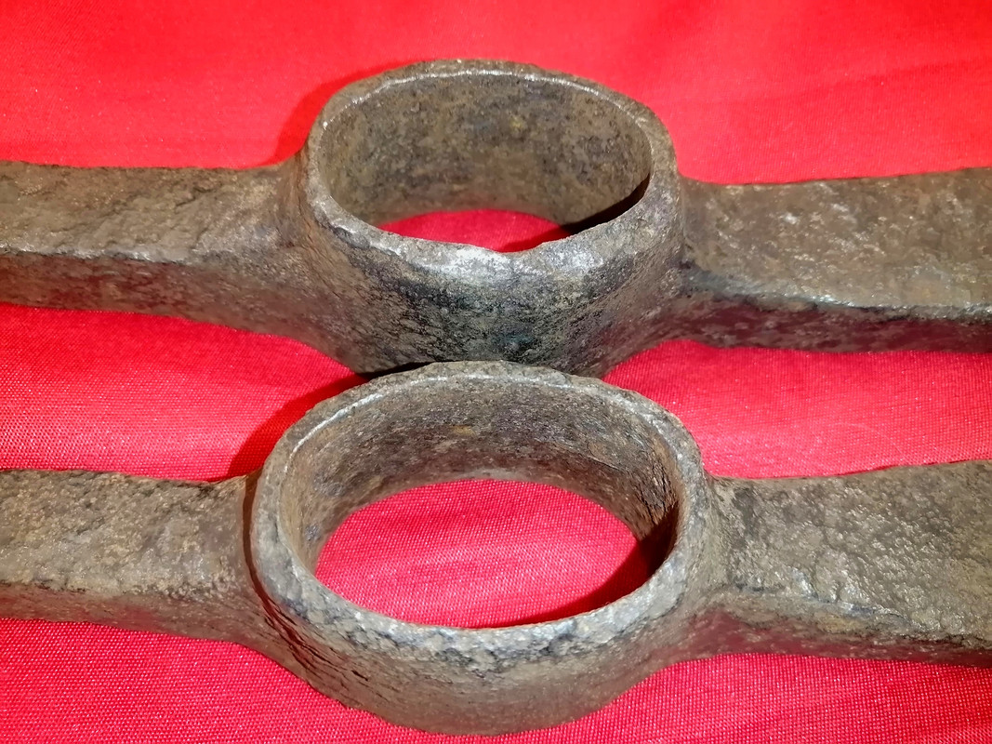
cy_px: 372
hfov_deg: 67.3
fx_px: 745
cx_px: 496
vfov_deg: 53.1
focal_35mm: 26
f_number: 1.8
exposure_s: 1/33.3
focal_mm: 3.62
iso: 200
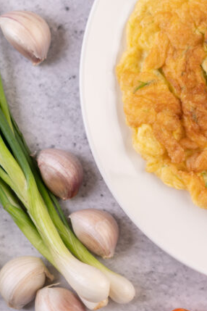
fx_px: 1233
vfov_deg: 14.3
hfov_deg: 9.5
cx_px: 250
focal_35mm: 143
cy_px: 78
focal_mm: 60
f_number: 5
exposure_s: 1/125
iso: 100
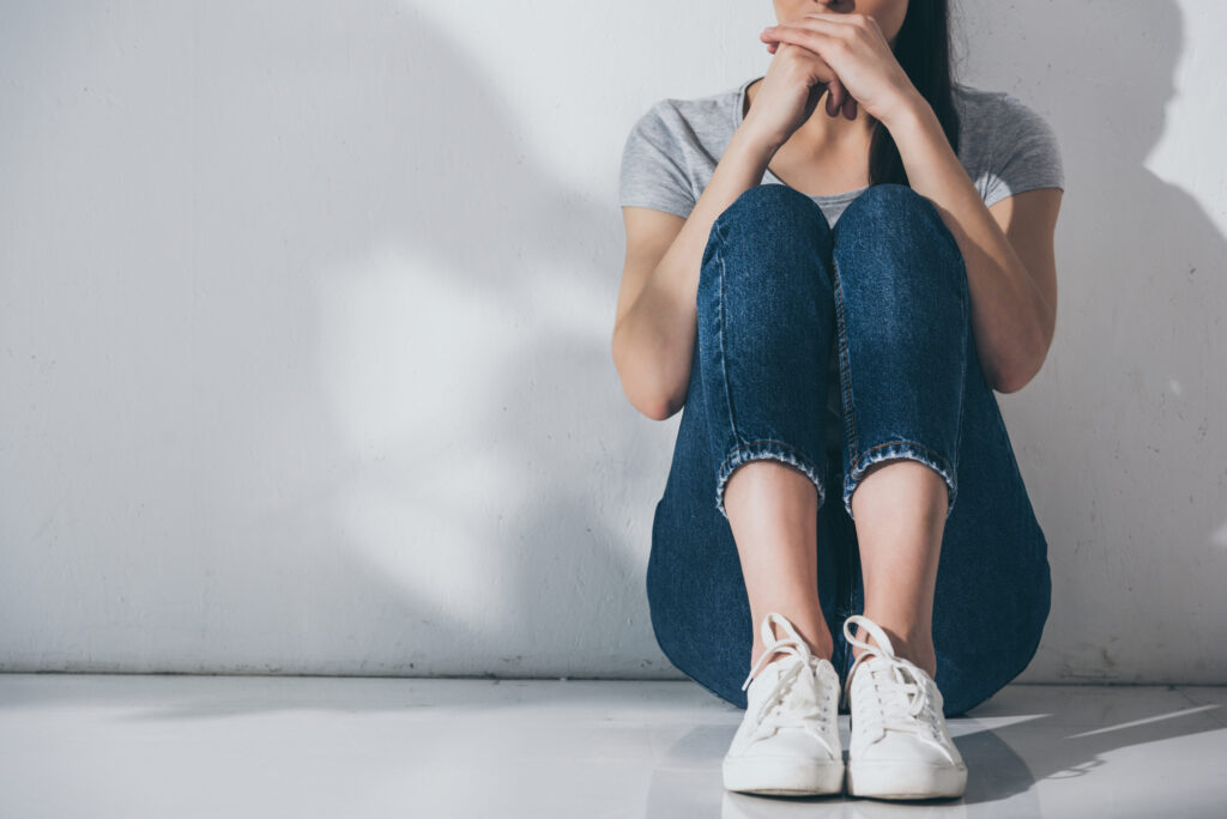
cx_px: 614
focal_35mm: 112
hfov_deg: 18.3
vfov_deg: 12.2
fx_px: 3819
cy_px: 410
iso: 100
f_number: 5.6
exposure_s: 1/200
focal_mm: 112
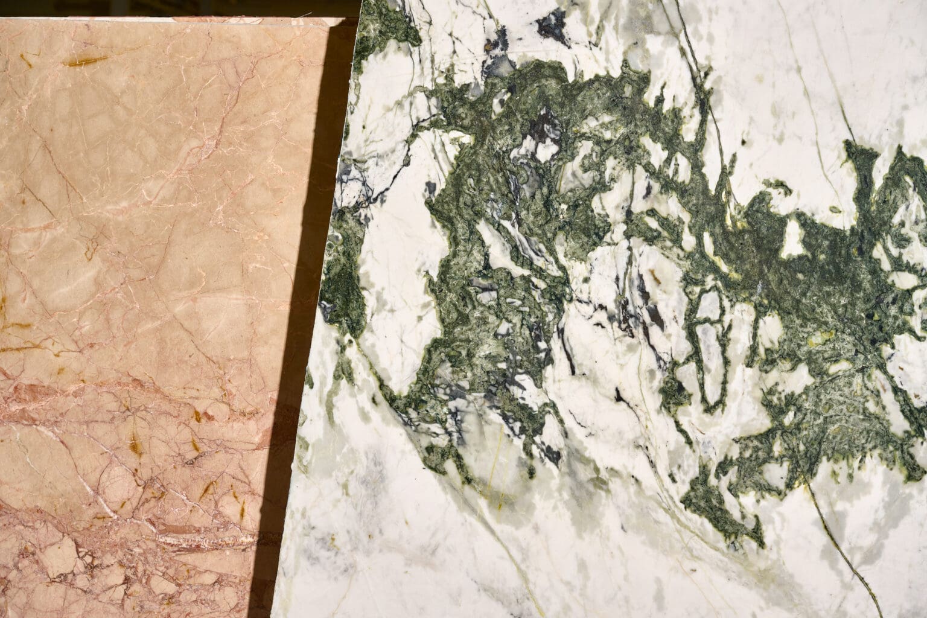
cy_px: 309
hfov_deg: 23.9
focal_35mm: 85
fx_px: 2189
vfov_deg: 16.1
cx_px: 464
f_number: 8
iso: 320
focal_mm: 85
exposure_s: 1/160
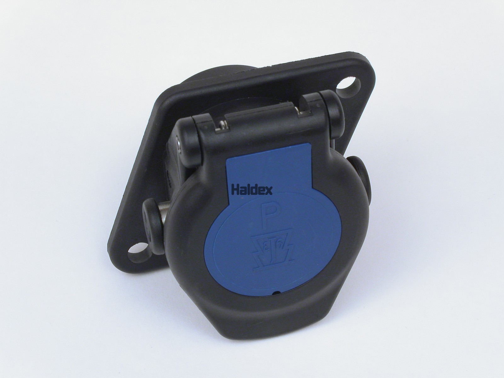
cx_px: 252
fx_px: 1310
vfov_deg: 16.4
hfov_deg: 21.8
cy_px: 189
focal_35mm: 90
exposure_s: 1.5
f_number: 6.7
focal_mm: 18.6
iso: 100
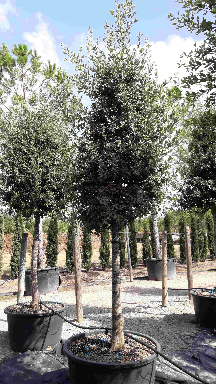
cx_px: 95
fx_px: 316
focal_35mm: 31
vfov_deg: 62.6
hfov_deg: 37.7
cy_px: 194
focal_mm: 3.7
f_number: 1.9
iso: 40
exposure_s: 1/770
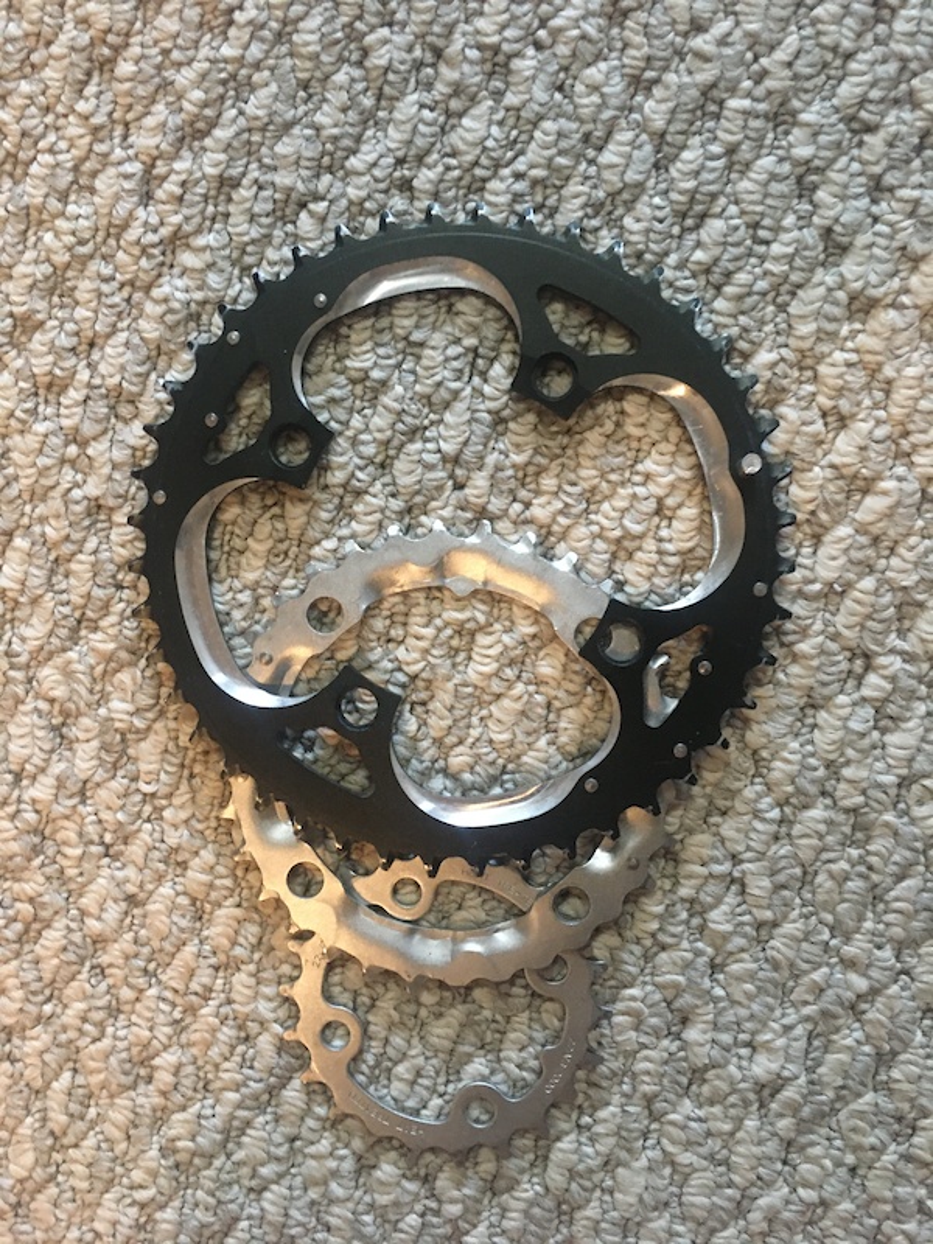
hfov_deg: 48.2
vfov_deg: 61.7
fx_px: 1042
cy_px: 622
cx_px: 466
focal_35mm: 29
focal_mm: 4.15
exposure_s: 1/15
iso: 400
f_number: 2.2
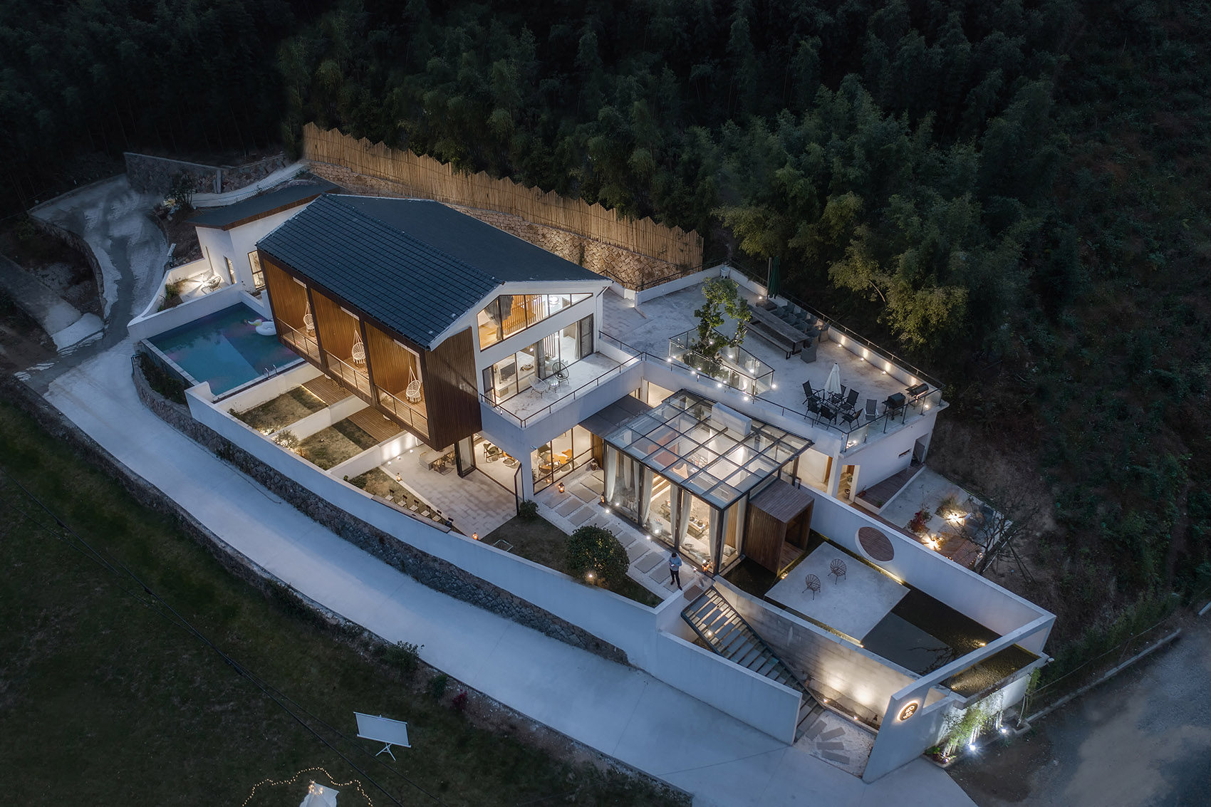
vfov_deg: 46.4
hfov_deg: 65.5
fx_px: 942
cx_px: 606
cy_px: 404
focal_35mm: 28
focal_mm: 10.26
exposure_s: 1/2
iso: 100
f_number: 2.8
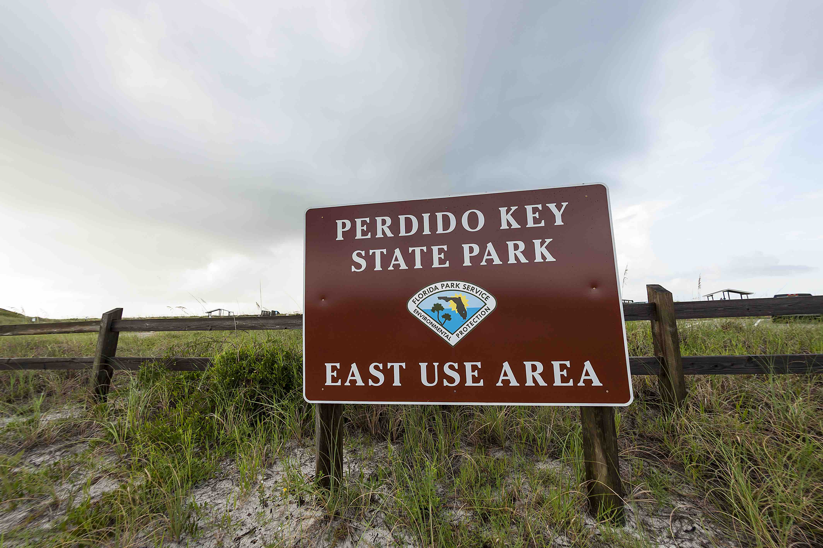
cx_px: 412
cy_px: 274
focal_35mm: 16
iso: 200
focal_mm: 16
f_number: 6.3
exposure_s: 1/200
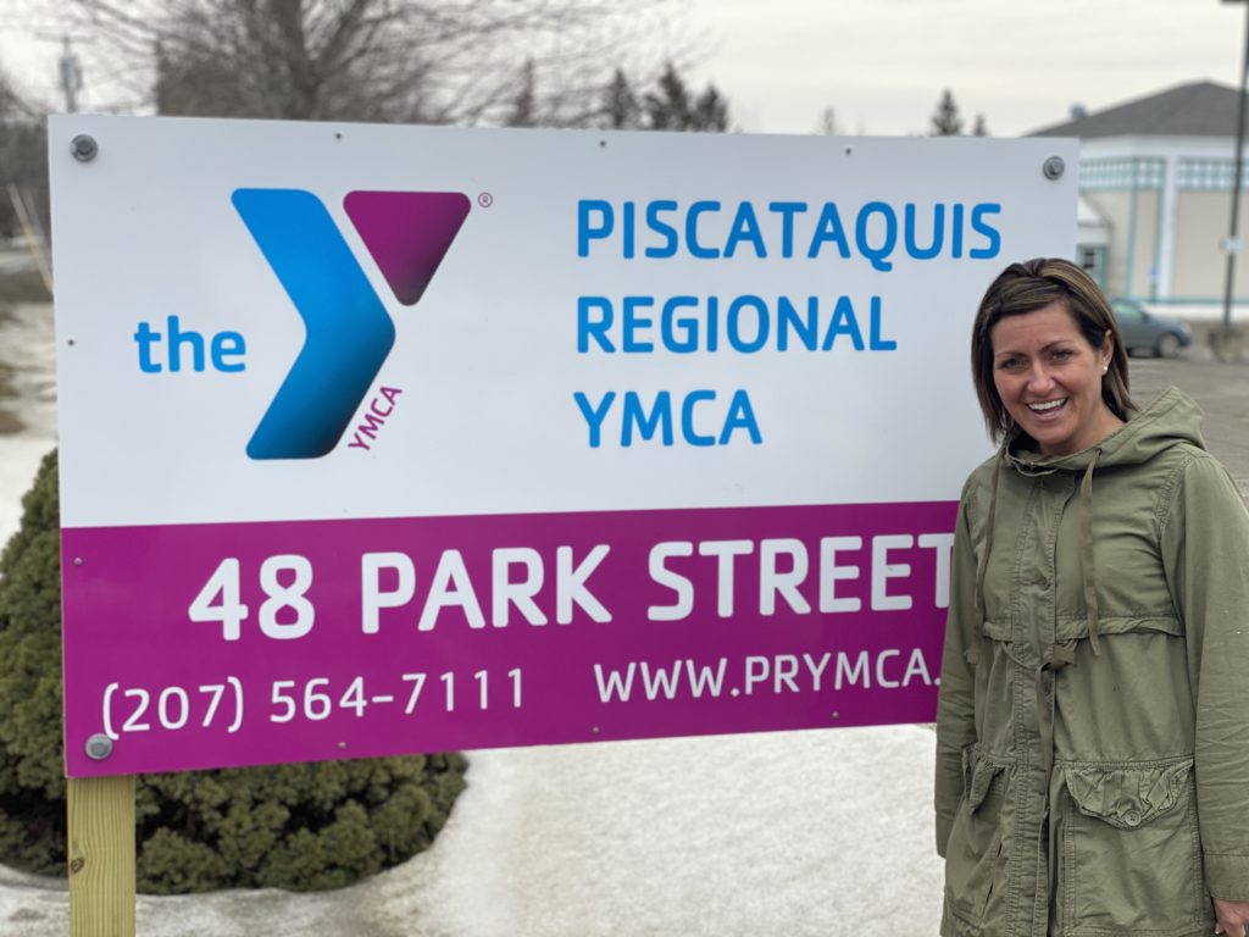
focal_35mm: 52
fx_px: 1876
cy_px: 468
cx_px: 624
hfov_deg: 36.8
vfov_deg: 28.0
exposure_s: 1/737
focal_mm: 6
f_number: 2
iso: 20
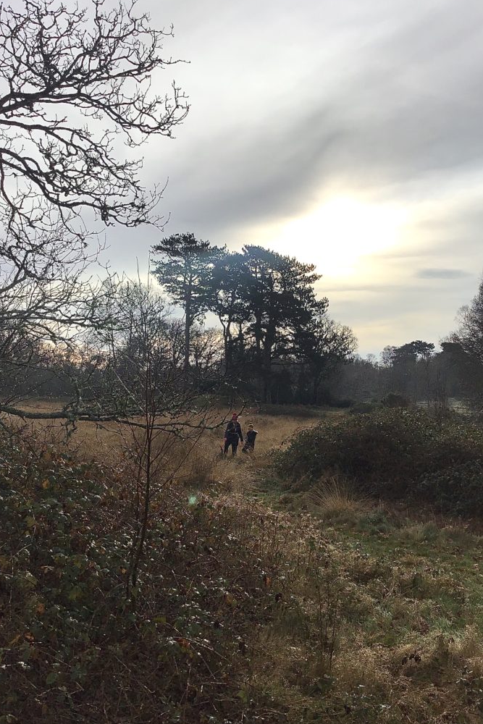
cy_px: 361
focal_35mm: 33
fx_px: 664
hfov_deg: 39.9
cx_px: 267
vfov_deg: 57.2
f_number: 2.4
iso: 25
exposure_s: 1/1359
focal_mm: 3.3
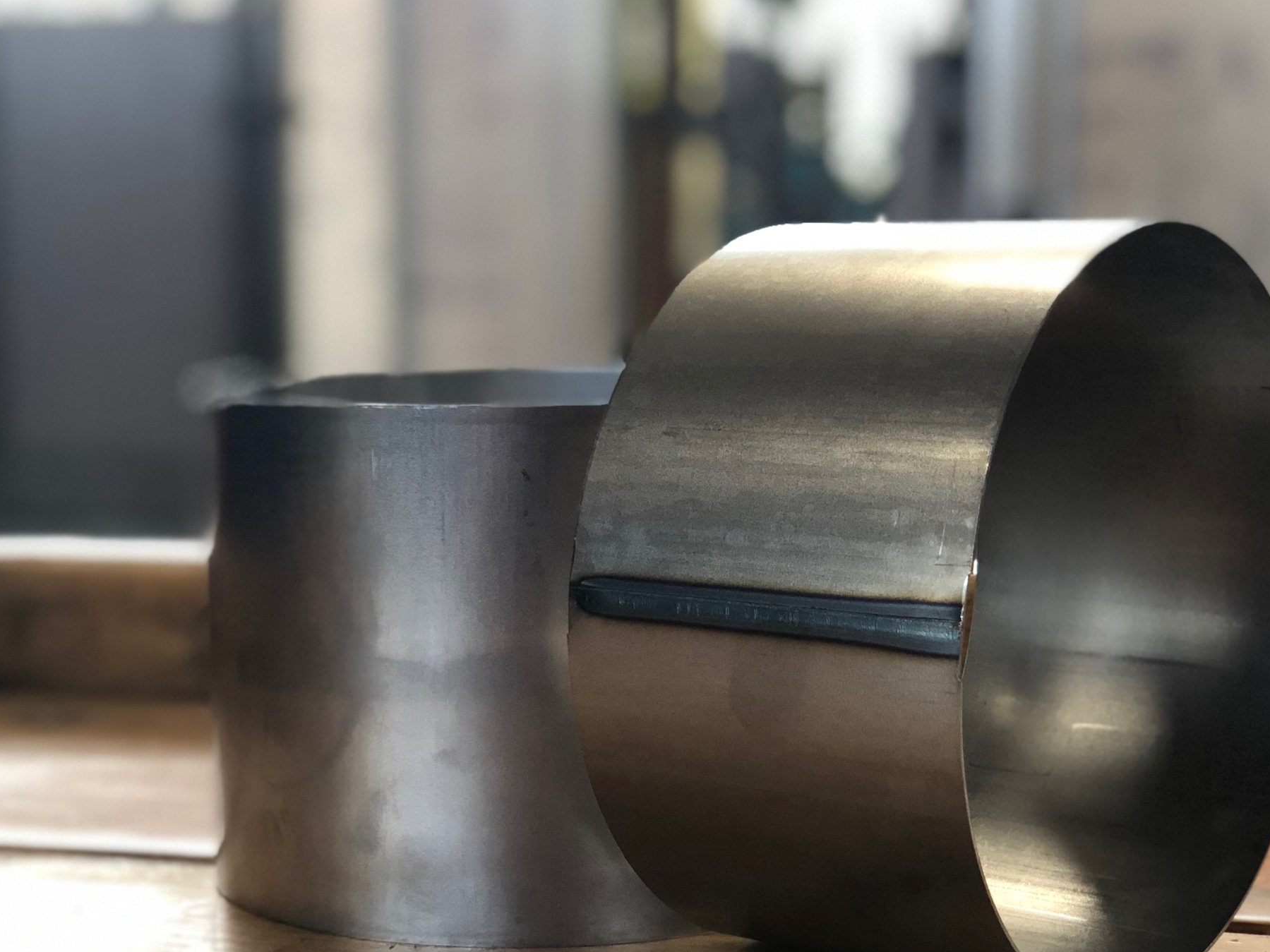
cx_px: 720
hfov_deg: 26.3
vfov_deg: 19.8
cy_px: 642
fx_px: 2715
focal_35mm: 74
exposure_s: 1/60
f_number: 2.4
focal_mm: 6
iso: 100
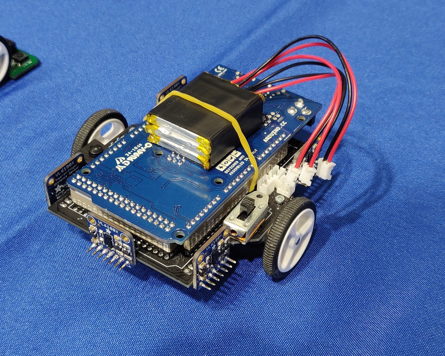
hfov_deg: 64.1
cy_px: 182
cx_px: 219
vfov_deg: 53.2
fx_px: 356
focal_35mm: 27
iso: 200
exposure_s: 1/33
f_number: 1.7
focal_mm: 4.25
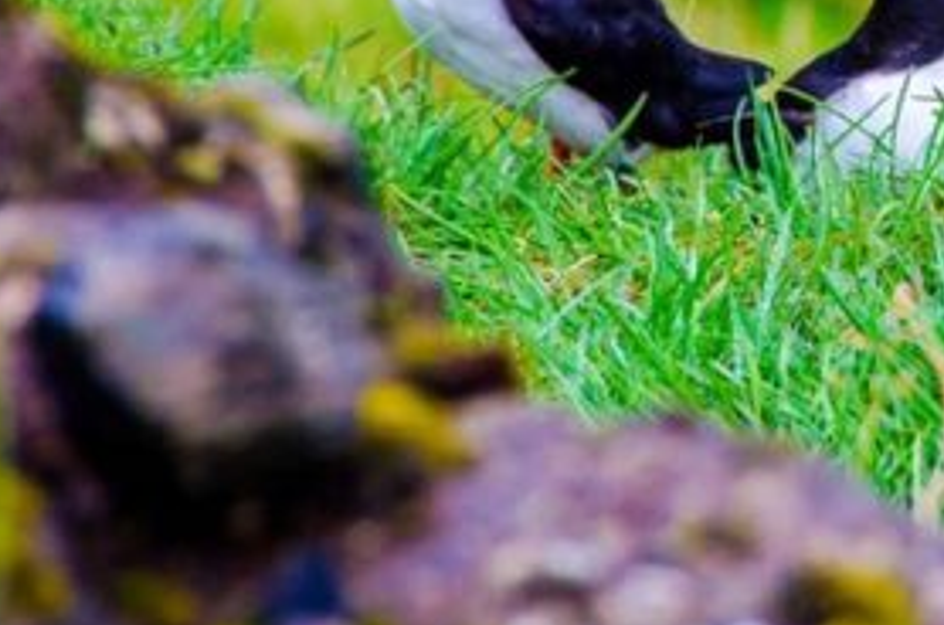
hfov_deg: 2.5
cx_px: 1250
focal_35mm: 830
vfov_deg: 1.6
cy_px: -66
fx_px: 21715
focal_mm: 200
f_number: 9
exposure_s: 1/160
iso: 450
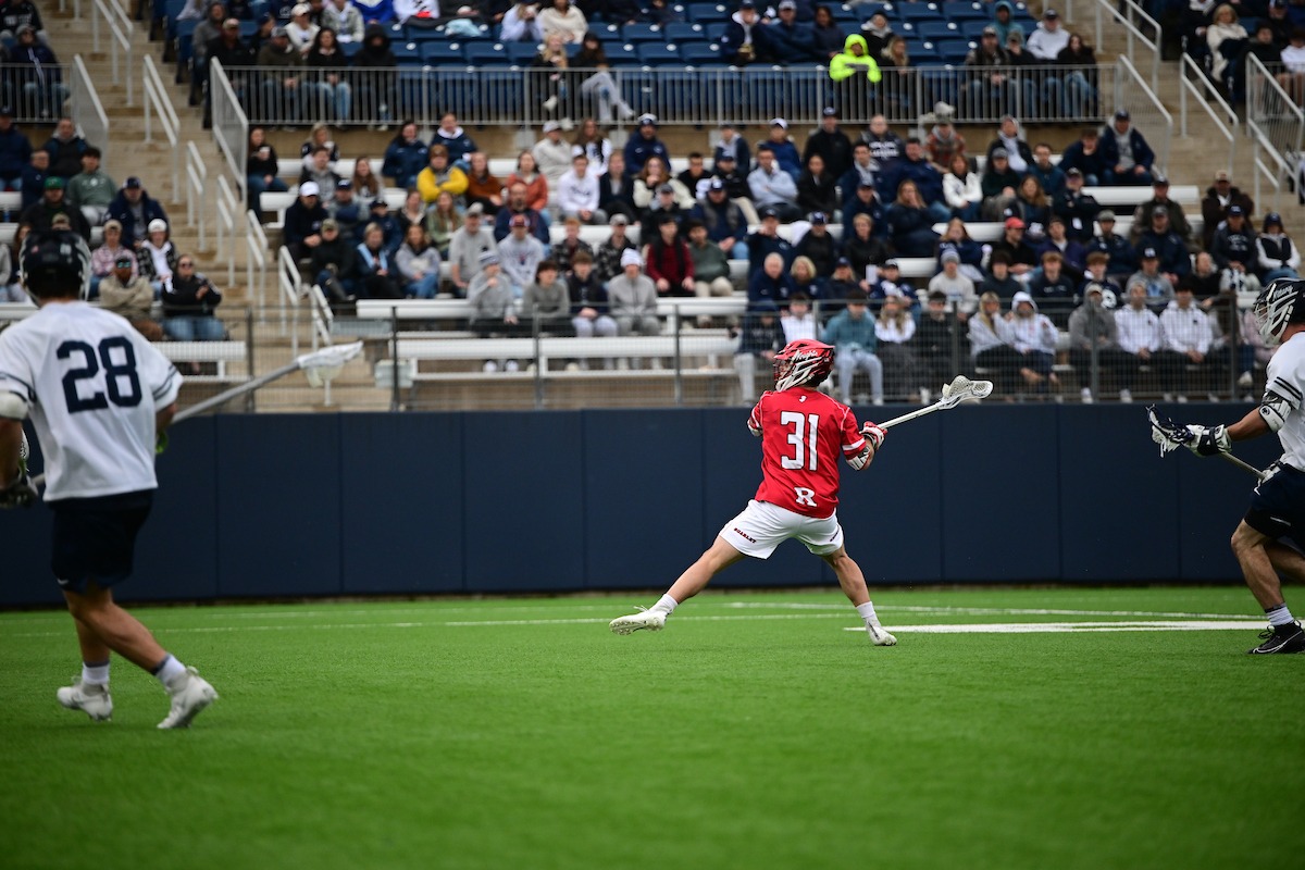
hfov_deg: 10.3
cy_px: 435
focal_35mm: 200
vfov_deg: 6.9
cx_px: 652
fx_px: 7249
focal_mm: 200
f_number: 2.8
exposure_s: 1/4000
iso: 1600
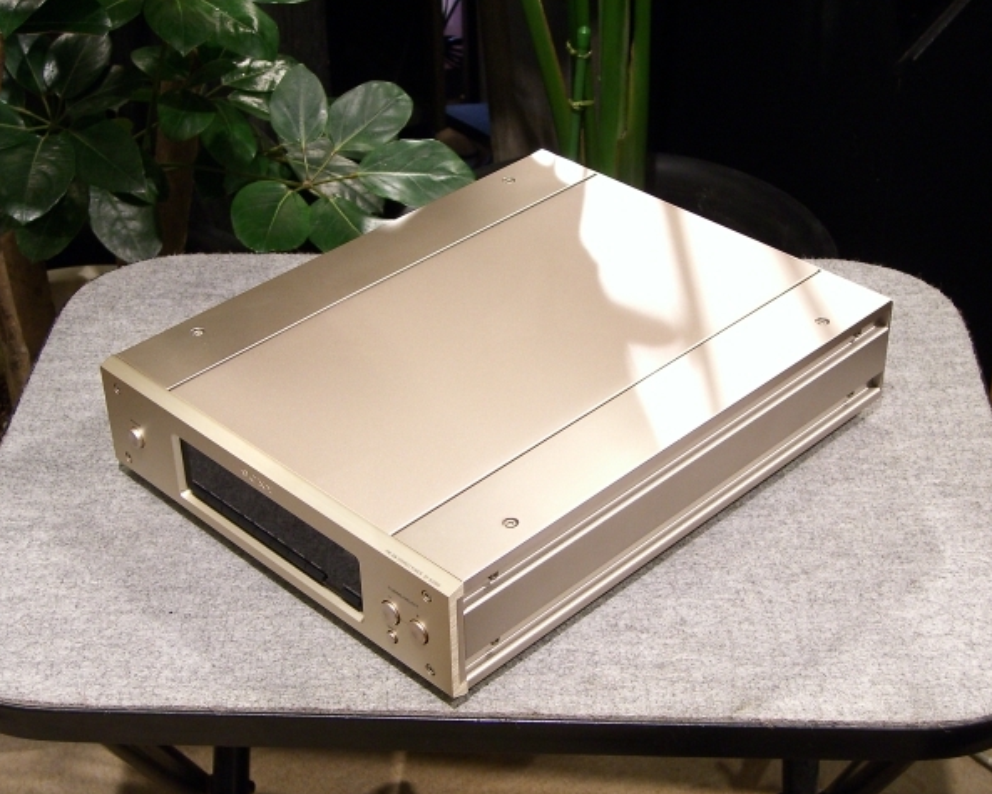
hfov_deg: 31.4
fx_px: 1762
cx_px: 480
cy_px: 400
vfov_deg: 25.4
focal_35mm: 60
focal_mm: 11.8
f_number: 3.6
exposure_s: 1/15
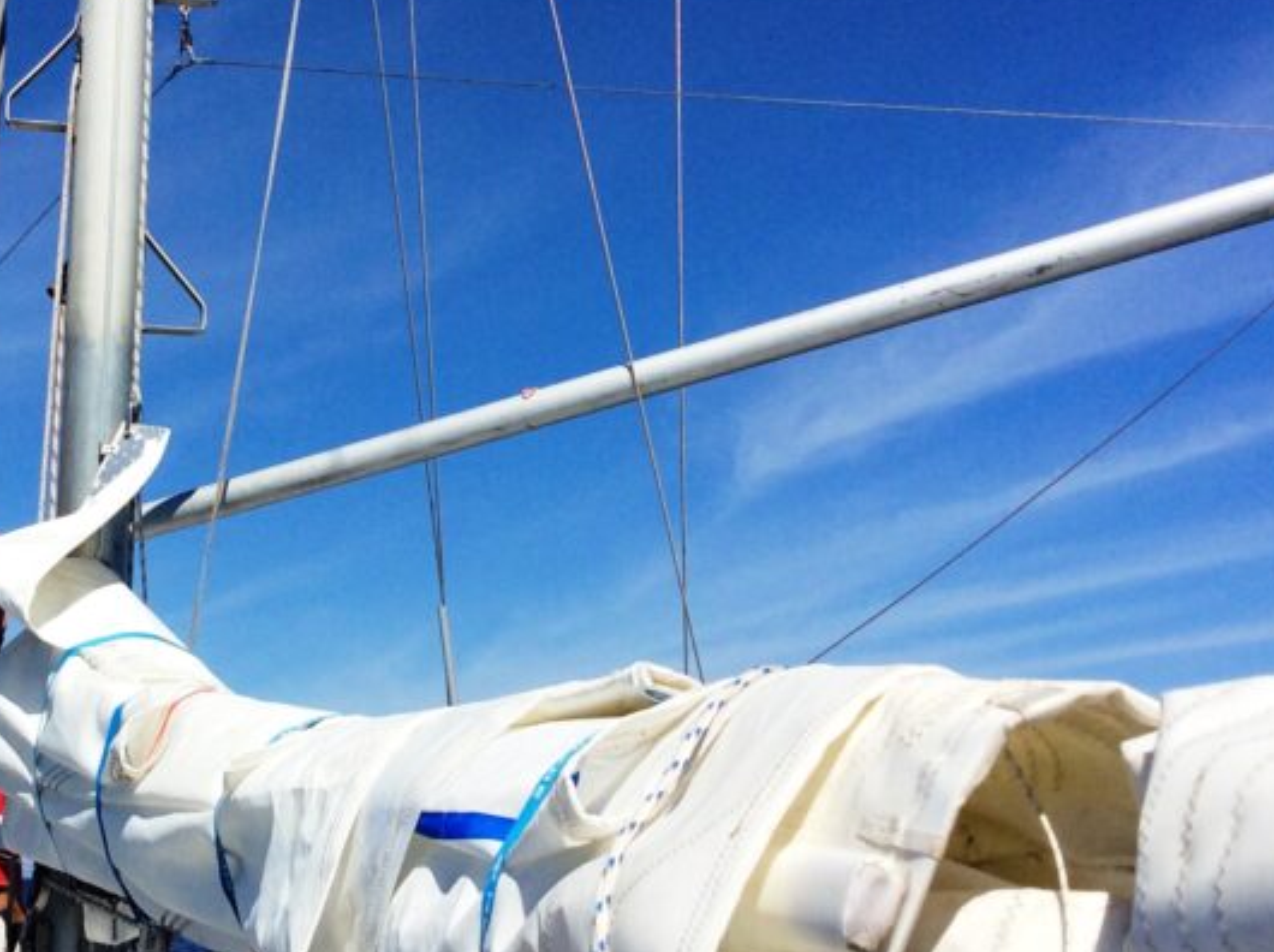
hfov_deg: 32.7
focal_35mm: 58
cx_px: 346
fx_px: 2132
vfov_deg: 25.1
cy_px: 403
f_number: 2.4
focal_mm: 3.3
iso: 32
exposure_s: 1/3584
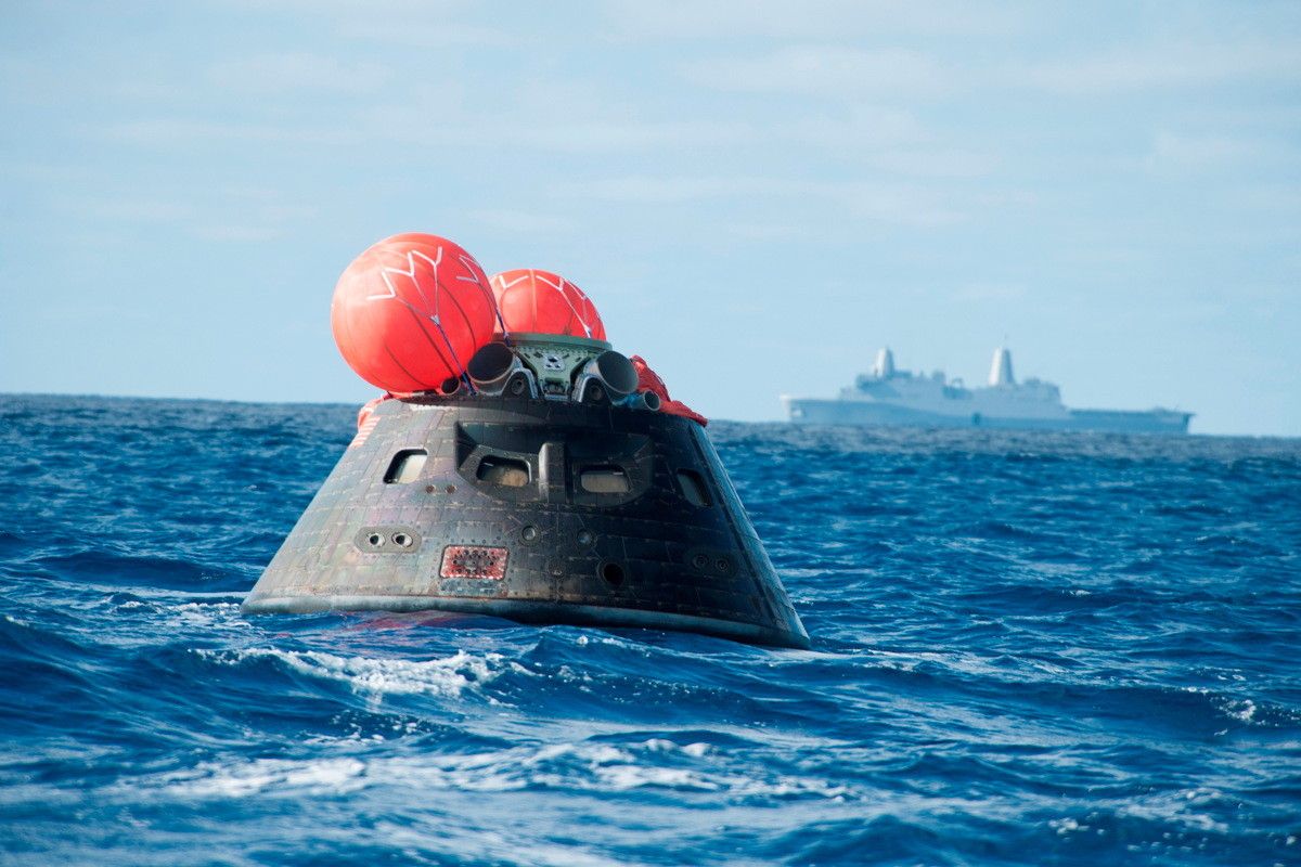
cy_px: 434
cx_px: 650
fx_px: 14454
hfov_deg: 5.2
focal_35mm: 400
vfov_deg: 3.4
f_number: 8
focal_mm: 400
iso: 200
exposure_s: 1/500
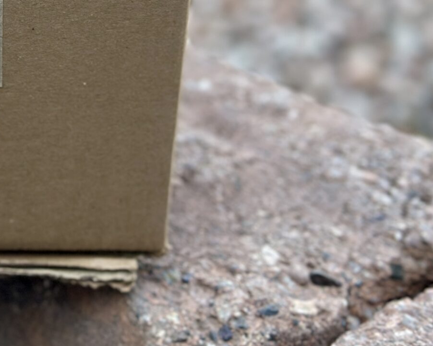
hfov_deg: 13.8
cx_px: -173
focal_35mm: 133
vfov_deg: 11.3
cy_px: -100
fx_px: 1704
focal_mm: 6.86
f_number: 1.78
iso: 80
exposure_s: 1/390
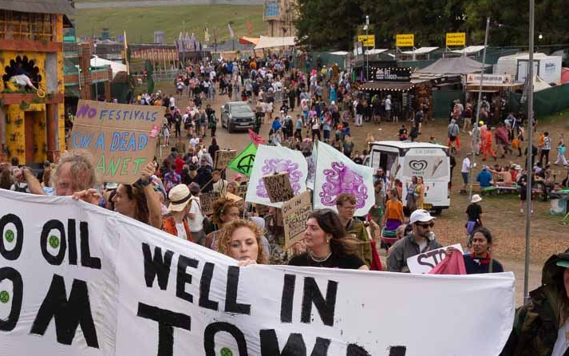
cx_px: 186
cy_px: 259
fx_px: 1117
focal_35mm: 72
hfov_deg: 28.4
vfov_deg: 18.0
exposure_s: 1/640
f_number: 9
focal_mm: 28
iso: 500
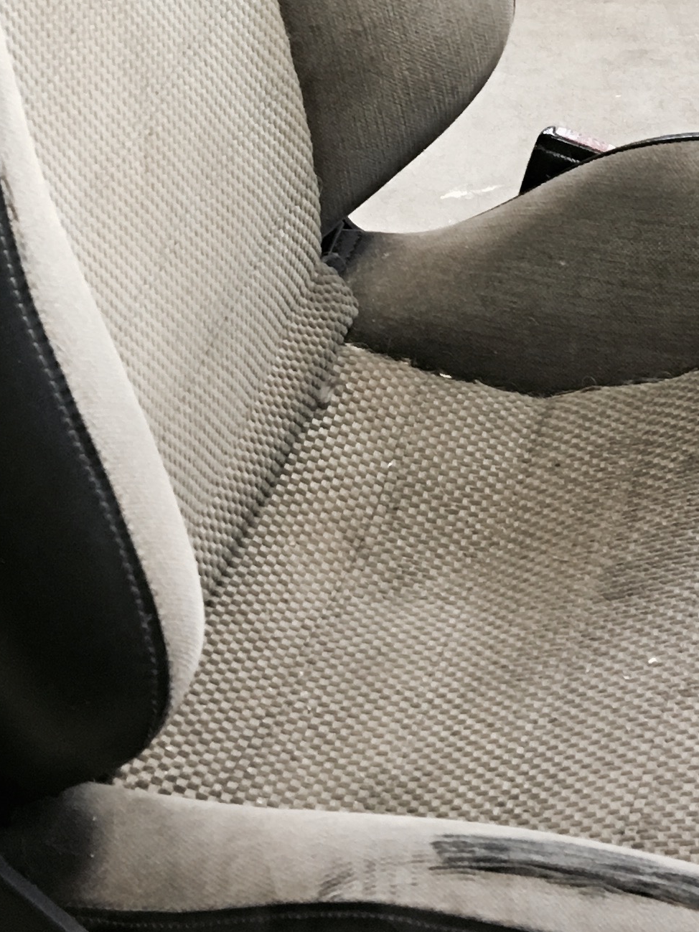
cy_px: -57
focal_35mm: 90
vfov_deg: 20.9
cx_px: 455
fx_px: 2424
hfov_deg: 16.4
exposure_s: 1/4
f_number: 2.2
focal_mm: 4.15
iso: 50
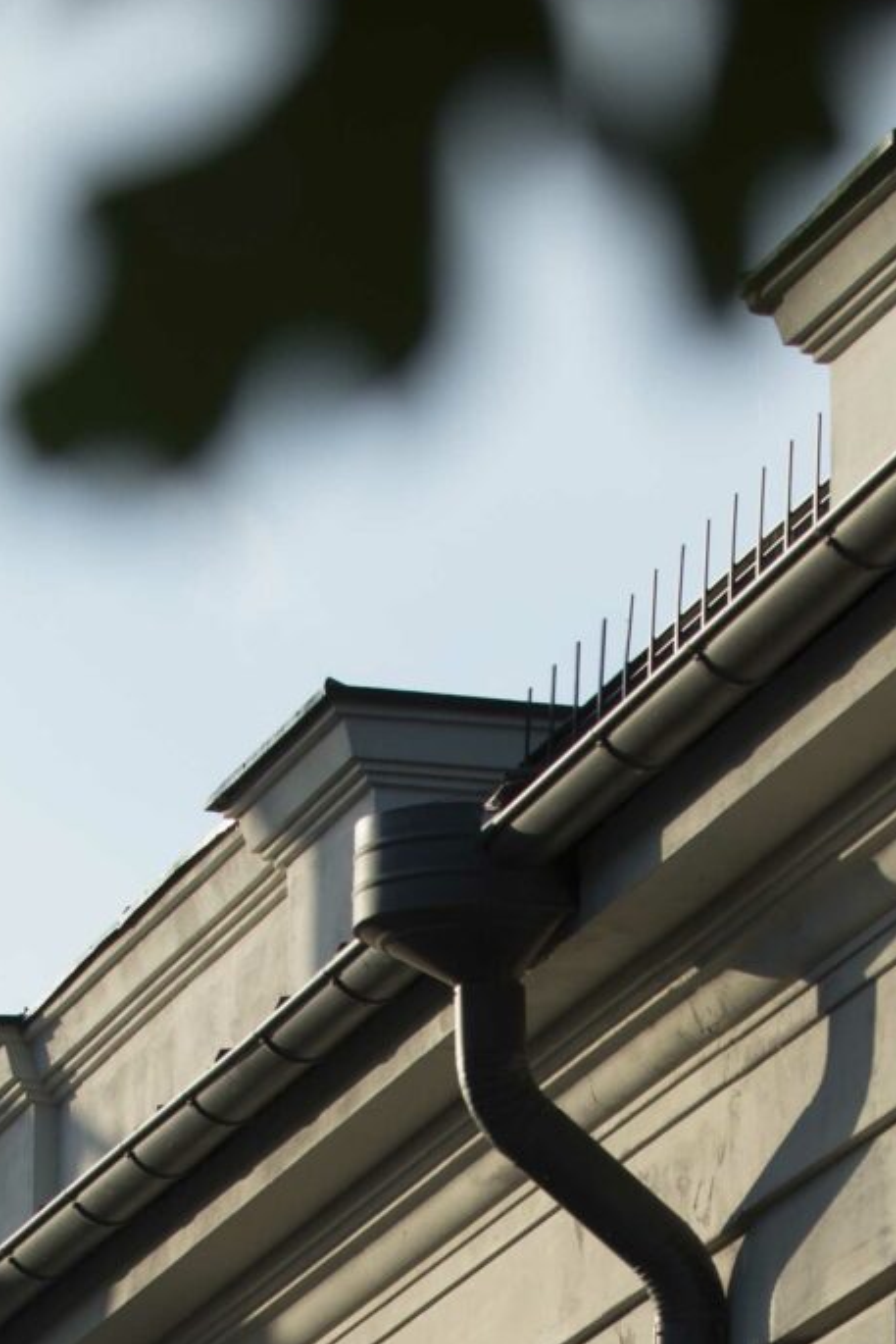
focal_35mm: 294
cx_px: 712
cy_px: 1820
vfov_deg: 6.9
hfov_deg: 4.7
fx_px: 10970
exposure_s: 1/500
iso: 100
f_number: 5.6
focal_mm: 70
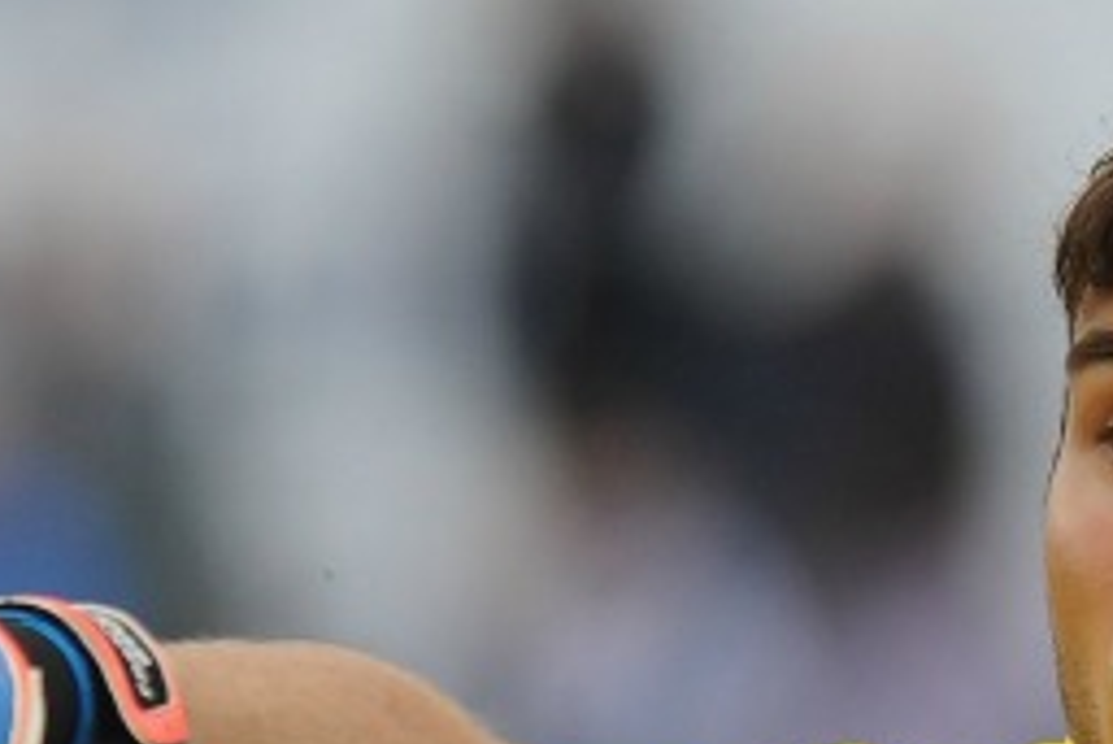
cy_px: 824
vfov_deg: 1.3
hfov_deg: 2.0
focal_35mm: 1049
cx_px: 787
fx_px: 32449
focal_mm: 420
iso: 640
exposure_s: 1/1000
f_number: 4
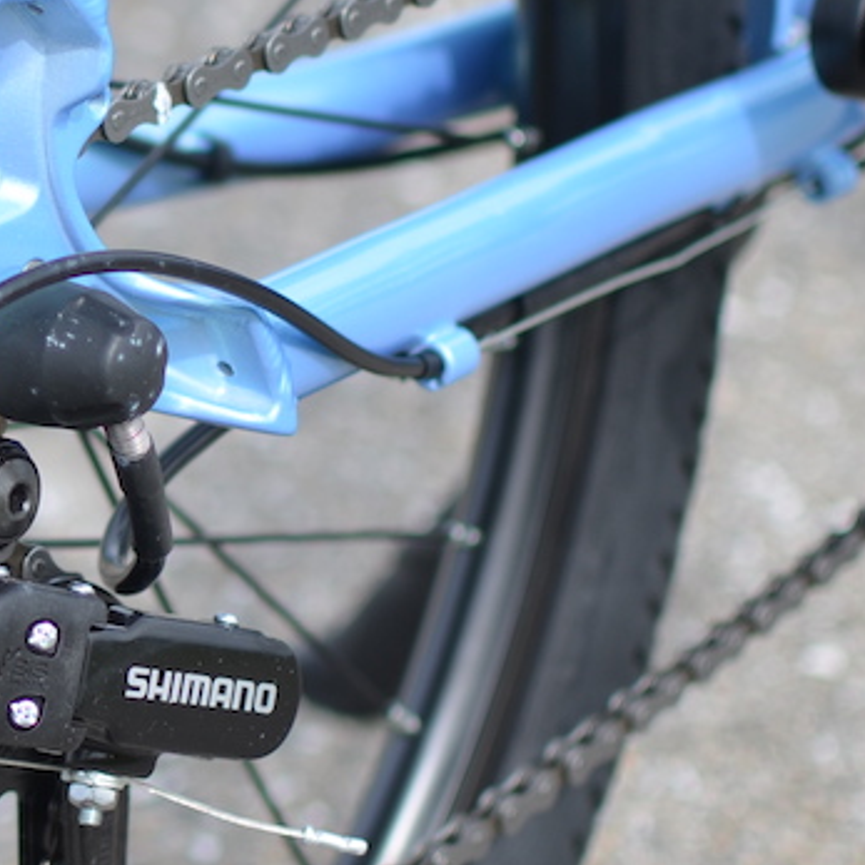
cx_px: -351
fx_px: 5081
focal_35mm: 180
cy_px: 173
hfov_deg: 9.5
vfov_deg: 9.7
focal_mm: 35
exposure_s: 1/1600
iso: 100
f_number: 2
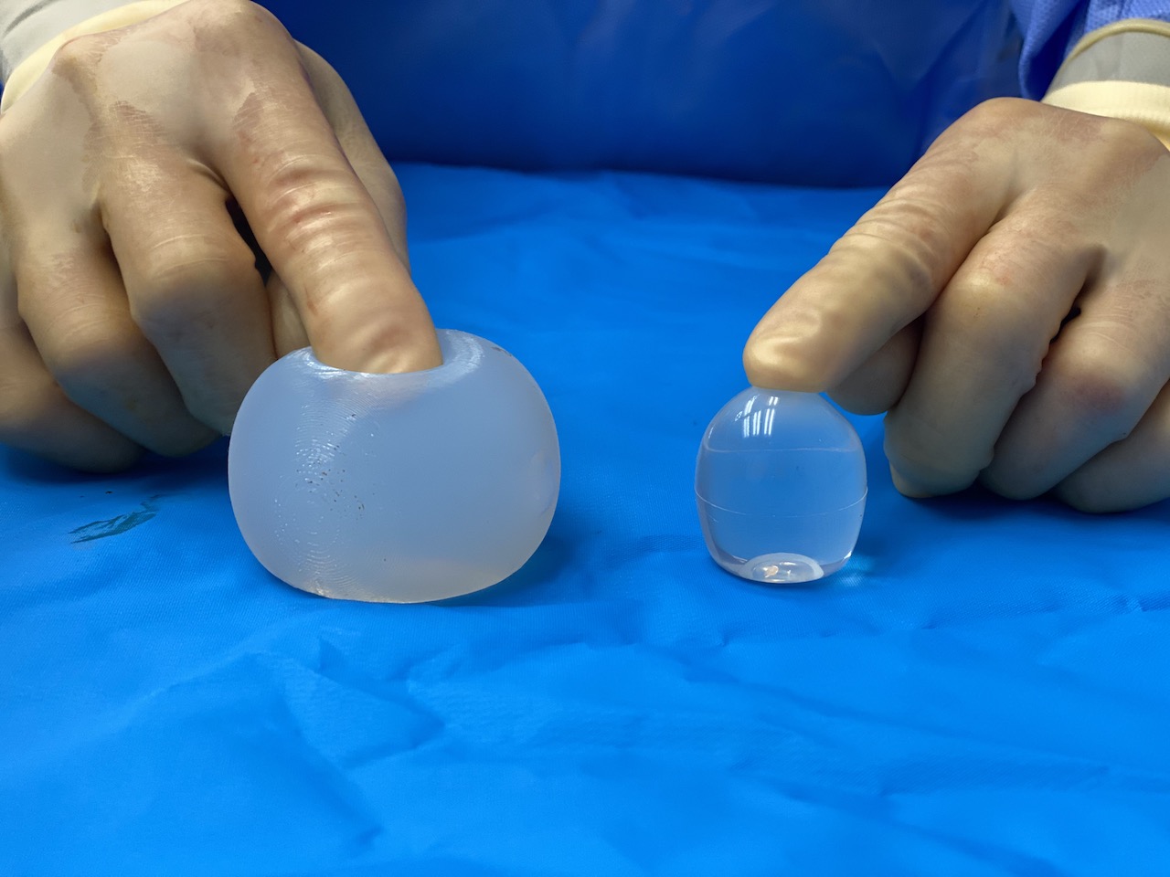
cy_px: 438
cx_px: 585
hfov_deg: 36.8
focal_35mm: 52
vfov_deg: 28.0
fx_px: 1758
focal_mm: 6
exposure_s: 1/120
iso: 125
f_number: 2
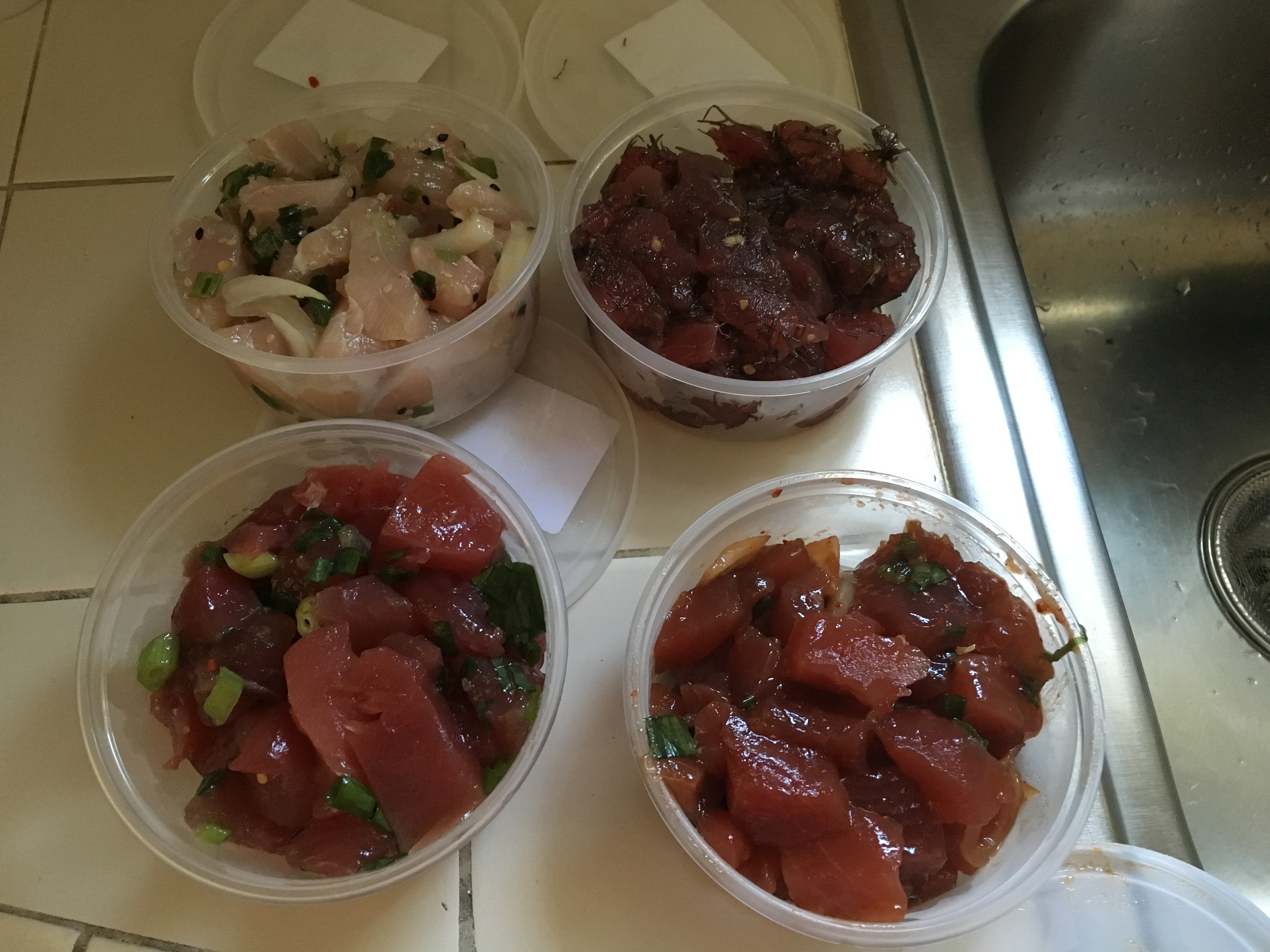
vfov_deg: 48.2
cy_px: 476
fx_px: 1064
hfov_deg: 61.7
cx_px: 635
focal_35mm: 29
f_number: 2.2
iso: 250
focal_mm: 4.15
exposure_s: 1/15
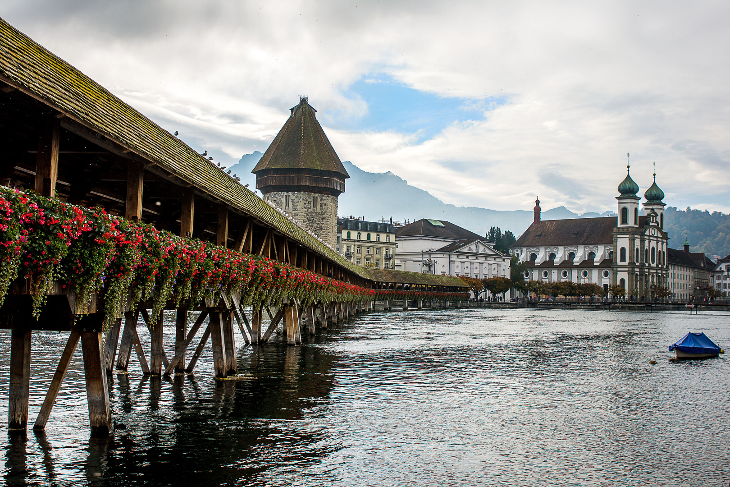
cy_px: 244
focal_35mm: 36
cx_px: 365
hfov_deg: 53.1
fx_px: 730
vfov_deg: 36.9
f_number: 8
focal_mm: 24
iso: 100
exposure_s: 1/640
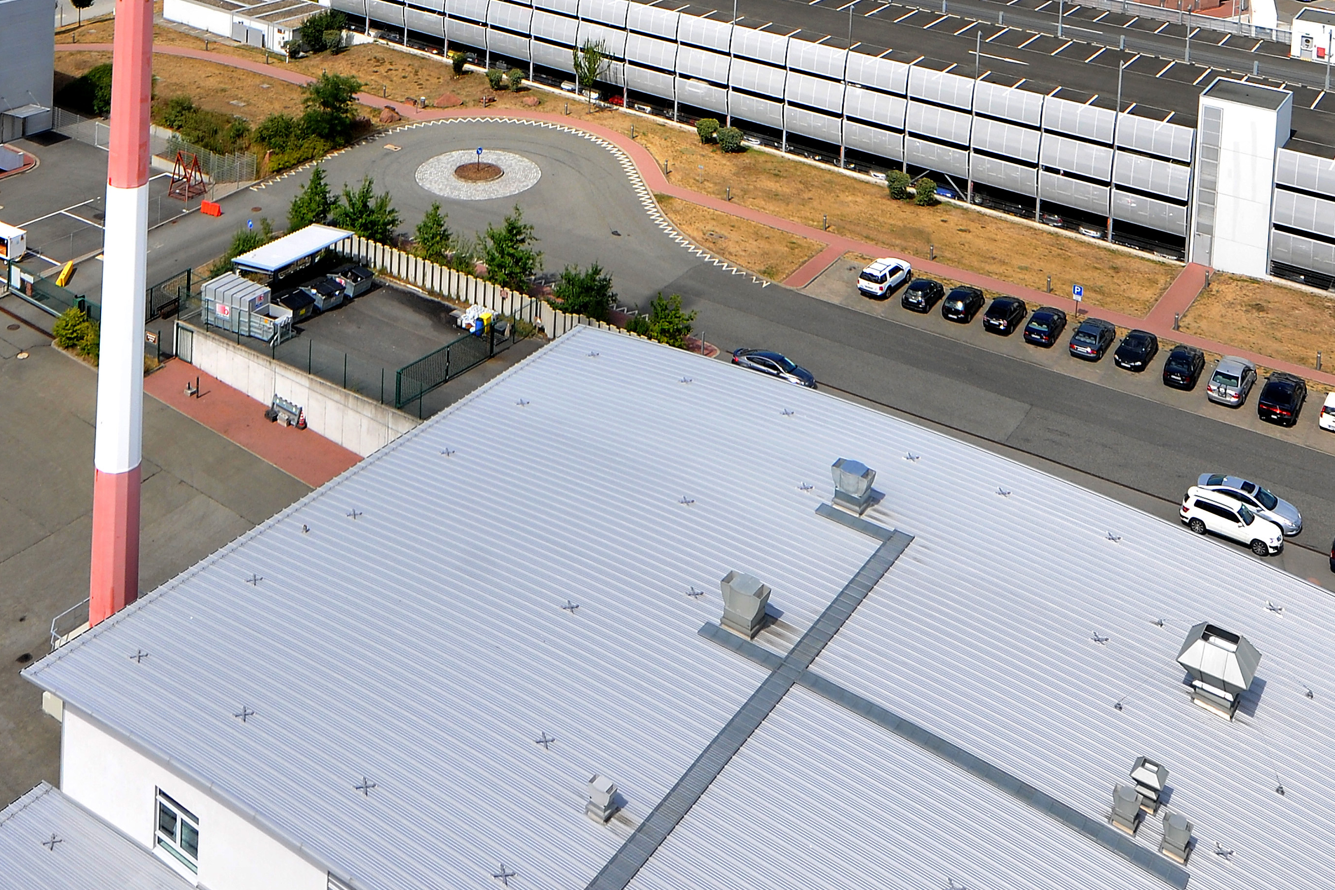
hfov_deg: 57.9
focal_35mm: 31
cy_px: -49
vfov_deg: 36.8
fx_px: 1150
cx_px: 374
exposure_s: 1/640
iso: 320
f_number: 7.1
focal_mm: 14
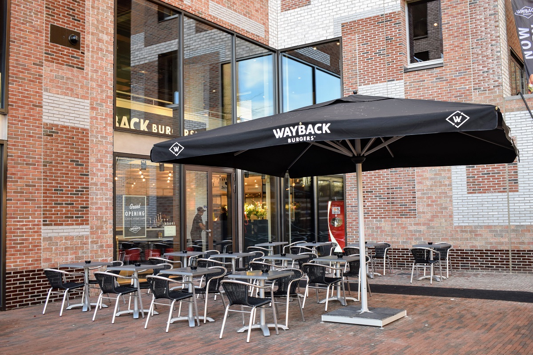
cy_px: 178
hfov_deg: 51.3
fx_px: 555
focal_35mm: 38
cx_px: 266
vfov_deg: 35.5
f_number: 5
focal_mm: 25
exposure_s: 1/100
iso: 400
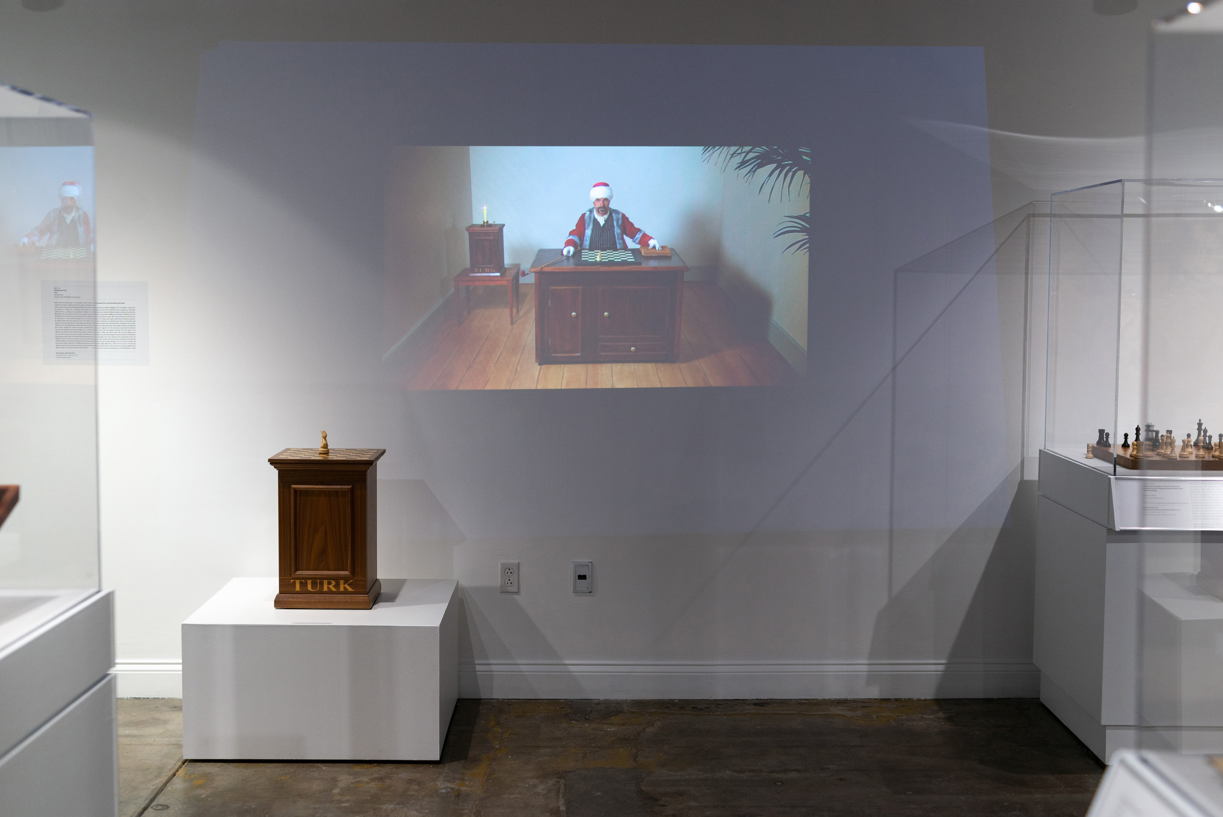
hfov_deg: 39.6
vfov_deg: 27.0
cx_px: 612
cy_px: 408
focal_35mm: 50
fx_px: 1699
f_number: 2.5
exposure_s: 1/200
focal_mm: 50
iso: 250
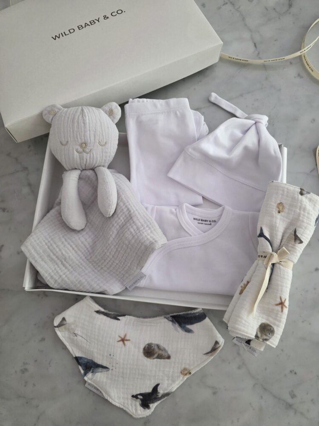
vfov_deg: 73.9
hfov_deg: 58.9
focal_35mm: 23
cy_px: 213
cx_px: 160
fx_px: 283
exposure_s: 1/101
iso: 320
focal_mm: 6.3
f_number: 1.7
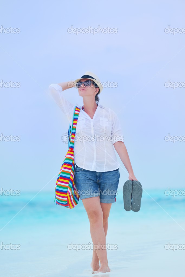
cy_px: 138
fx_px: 1424
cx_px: 92
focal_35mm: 185
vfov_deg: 11.1
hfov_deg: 7.4
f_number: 3.5
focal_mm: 185
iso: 100
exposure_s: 1/800
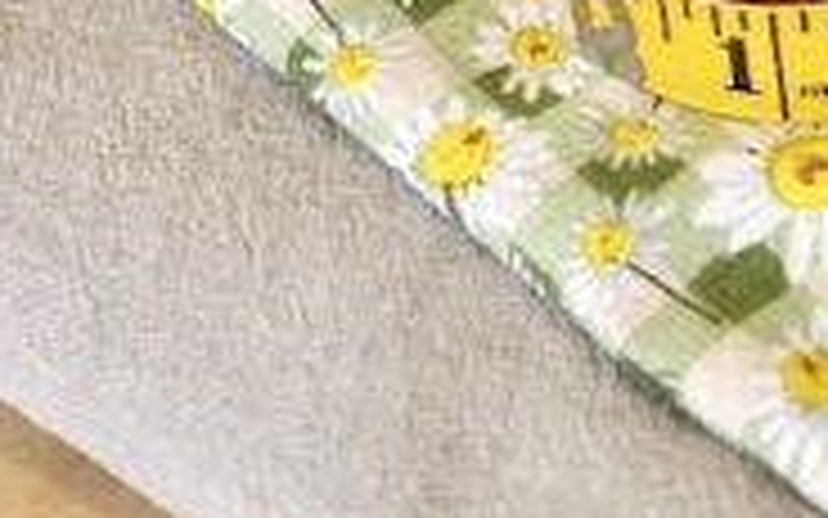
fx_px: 5754
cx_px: 958
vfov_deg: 5.1
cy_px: -363
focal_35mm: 255
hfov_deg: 8.2
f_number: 5.6
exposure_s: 1/125
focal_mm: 60
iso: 2500
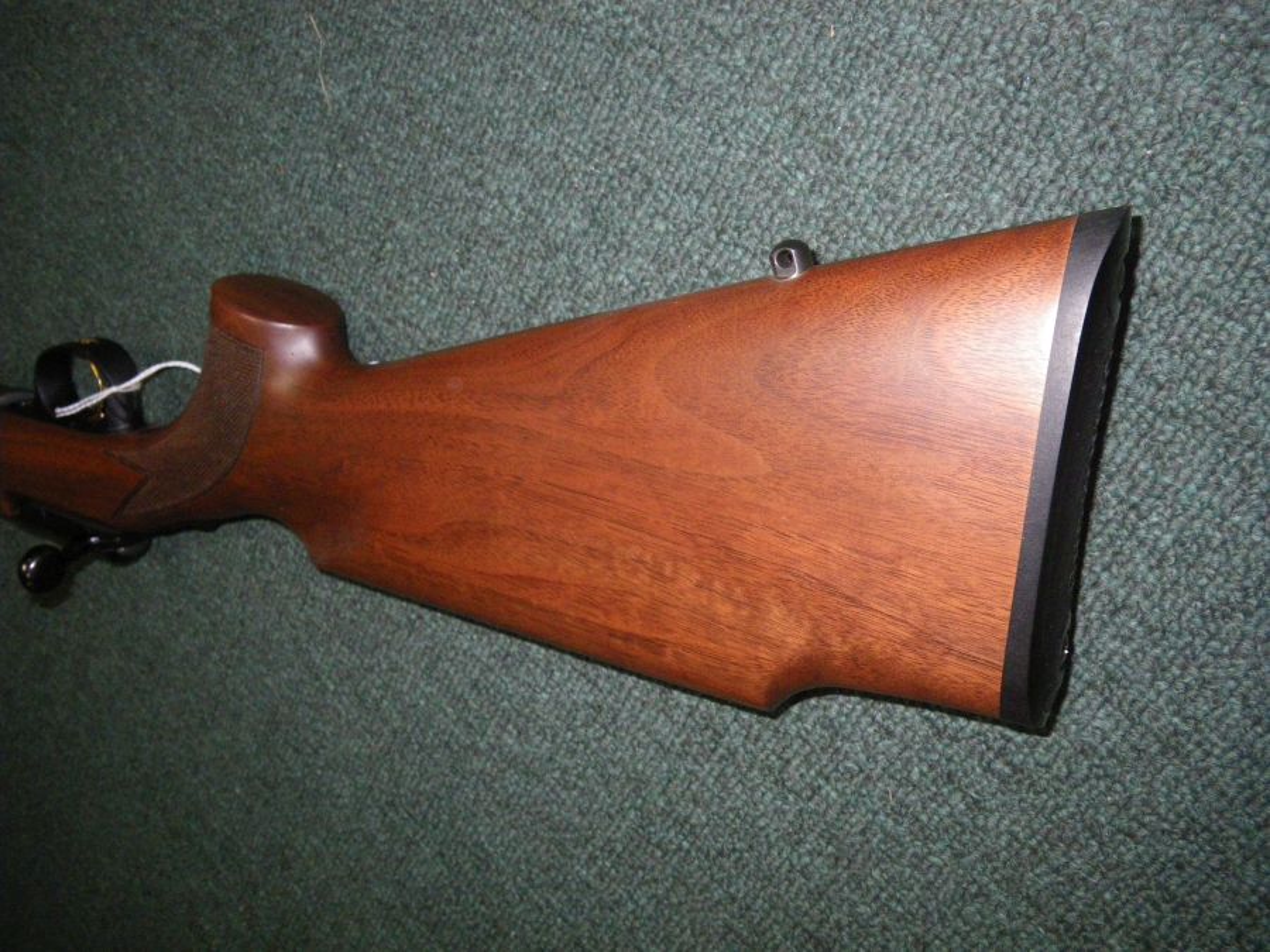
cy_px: 476
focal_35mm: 28
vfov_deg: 49.7
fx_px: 1027
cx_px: 635
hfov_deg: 63.4
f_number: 4.2
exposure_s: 1/50
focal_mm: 5
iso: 400
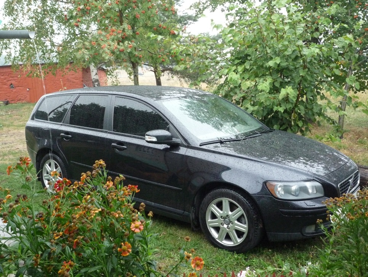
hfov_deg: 47.9
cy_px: 138
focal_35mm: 39
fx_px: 415
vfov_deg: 36.8
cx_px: 184
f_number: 4
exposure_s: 1/40
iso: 400
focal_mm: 6.8
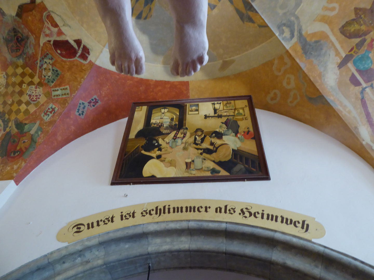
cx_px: 187
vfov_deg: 54.9
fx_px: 270
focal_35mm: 25
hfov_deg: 69.4
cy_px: 140
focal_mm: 4.3
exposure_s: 1/10
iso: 400
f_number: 3.3
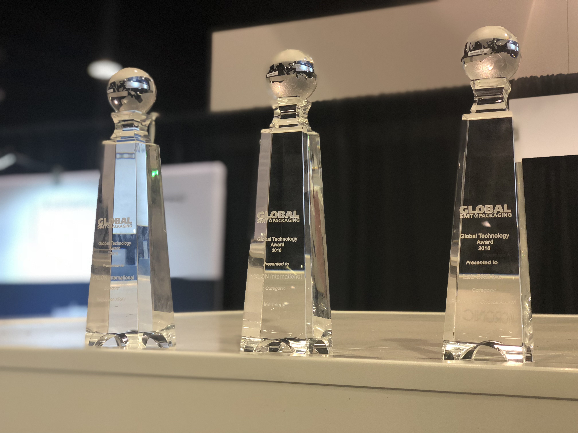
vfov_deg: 28.0
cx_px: 289
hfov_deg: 36.8
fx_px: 868
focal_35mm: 52
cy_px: 216
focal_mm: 6
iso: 80
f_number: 2.4
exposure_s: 1/60
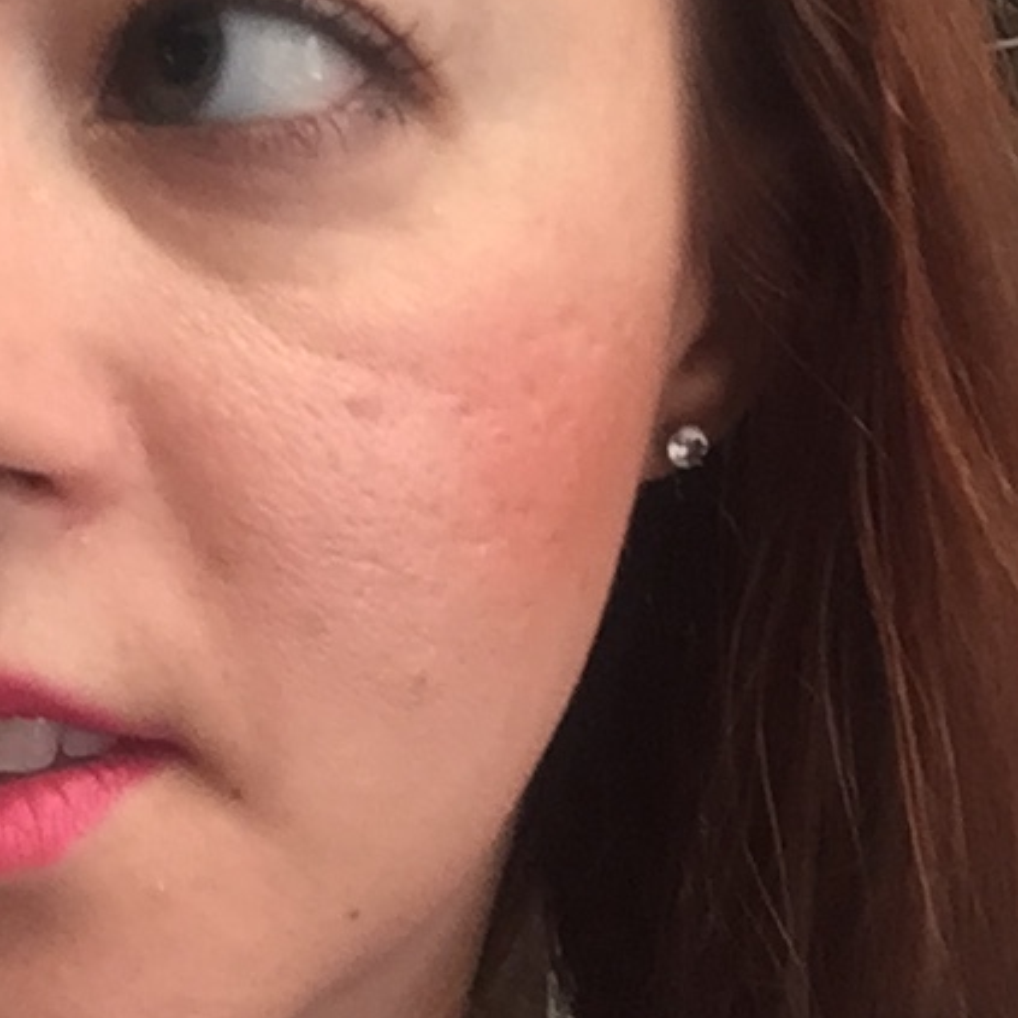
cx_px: 279
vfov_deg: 20.9
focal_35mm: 83
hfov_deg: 20.8
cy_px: 433
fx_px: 2762
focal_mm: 2.65
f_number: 2.2
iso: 125
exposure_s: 1/30
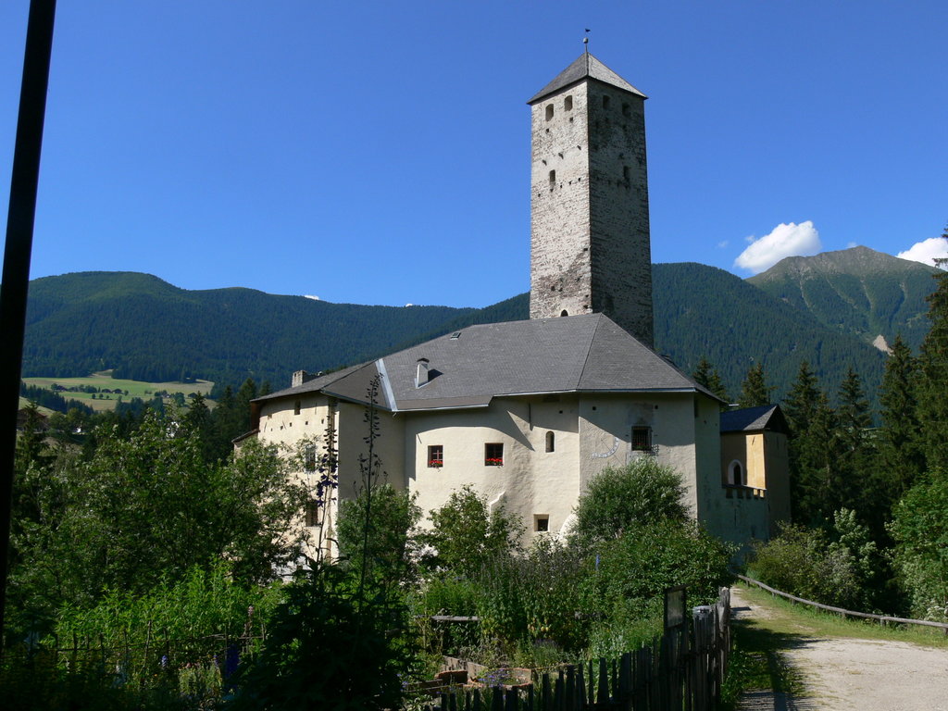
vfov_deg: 40.7
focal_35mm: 35
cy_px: 356
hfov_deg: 52.6
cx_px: 474
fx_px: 959
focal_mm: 7.4
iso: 80
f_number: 5.6
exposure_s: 1/320
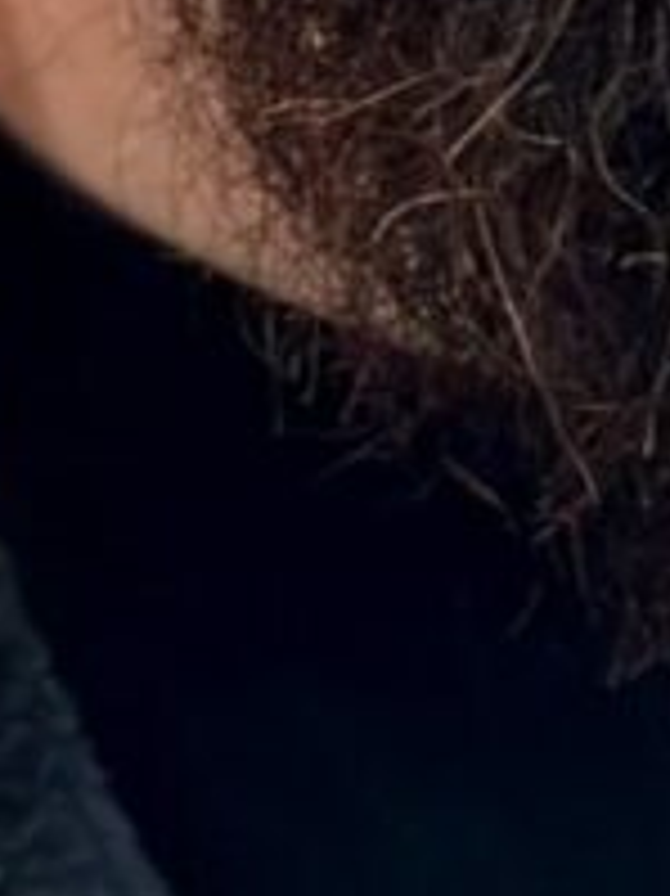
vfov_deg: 5.2
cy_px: -1229
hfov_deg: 4.0
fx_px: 9585
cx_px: 1036
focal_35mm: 371
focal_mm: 6.86
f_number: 1.78
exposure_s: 1/50
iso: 160
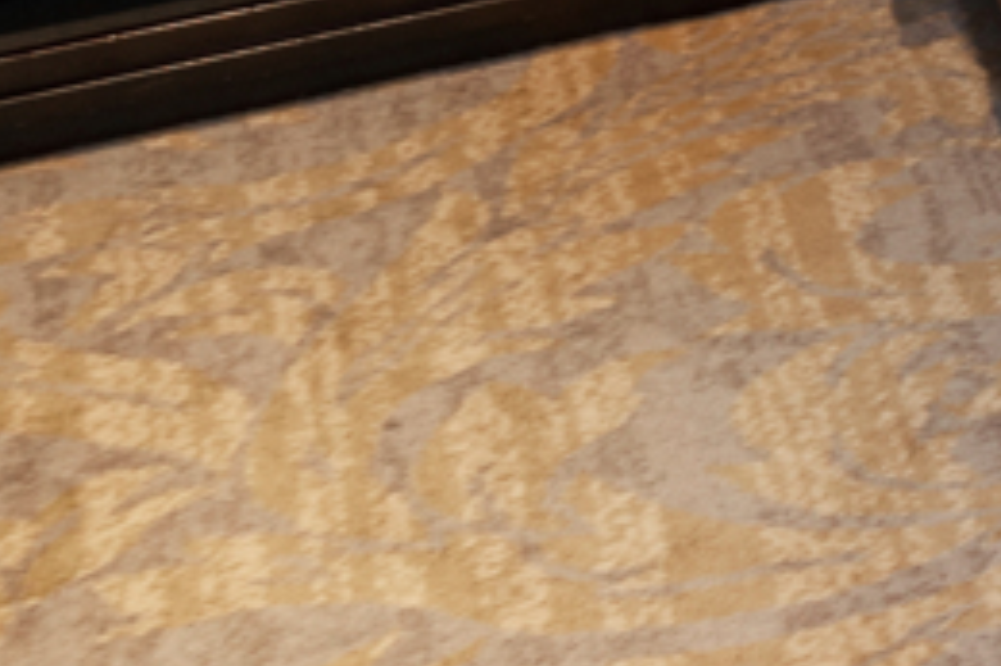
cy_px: -1284
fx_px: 3418
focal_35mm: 123
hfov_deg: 9.8
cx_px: 3388
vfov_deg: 9.1
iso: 100
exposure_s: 1/200
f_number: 6.3
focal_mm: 16
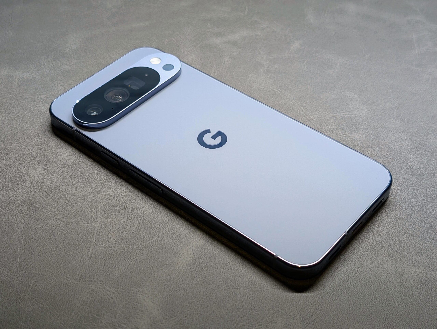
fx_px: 620
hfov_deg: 38.9
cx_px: 218
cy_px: 164
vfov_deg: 29.8
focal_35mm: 49
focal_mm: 6.9
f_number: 1.68
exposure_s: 1/23.8
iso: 43
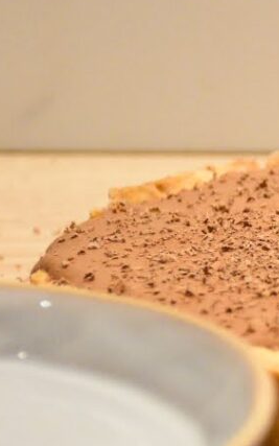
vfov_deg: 7.6
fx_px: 3344
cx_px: 595
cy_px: 237
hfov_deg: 4.7
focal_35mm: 275
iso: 3200
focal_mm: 50
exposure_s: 1/100
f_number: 4.8
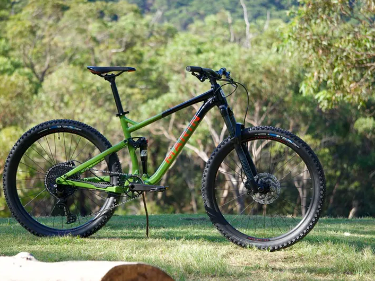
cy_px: 141
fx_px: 2280
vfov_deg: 7.1
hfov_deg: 9.4
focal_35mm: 211
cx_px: 173
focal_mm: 129
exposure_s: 1/160
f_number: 5.6
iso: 125
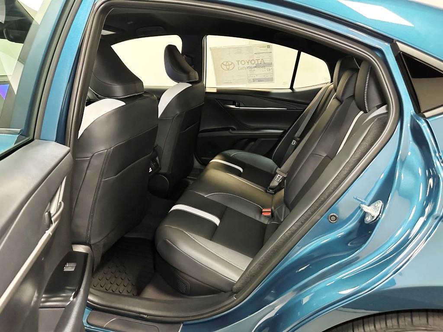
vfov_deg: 56.8
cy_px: 166
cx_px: 222
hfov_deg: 71.6
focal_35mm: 24
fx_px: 307
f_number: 1.78
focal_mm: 6.86
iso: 1000
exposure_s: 1/40
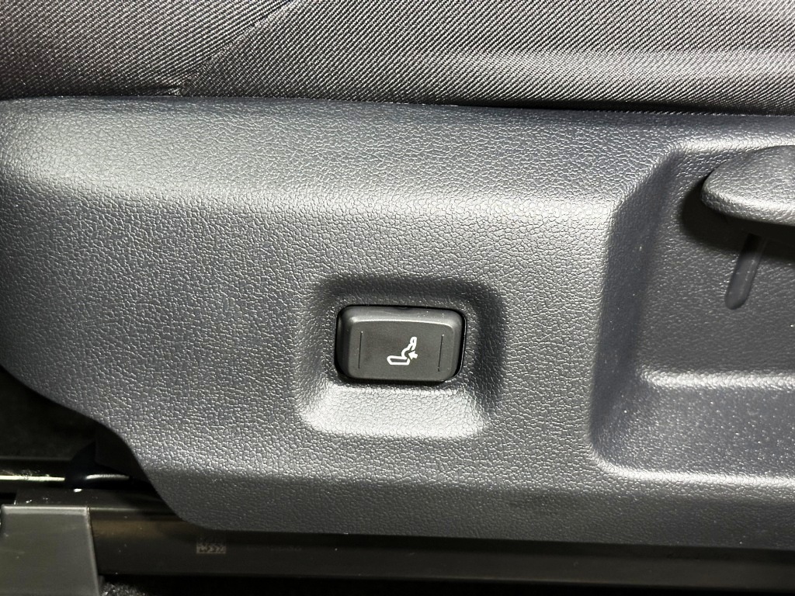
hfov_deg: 39.7
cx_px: 398
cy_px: 298
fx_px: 1102
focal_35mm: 48
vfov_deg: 30.3
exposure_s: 1/30
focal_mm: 6.86
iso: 500
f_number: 1.78
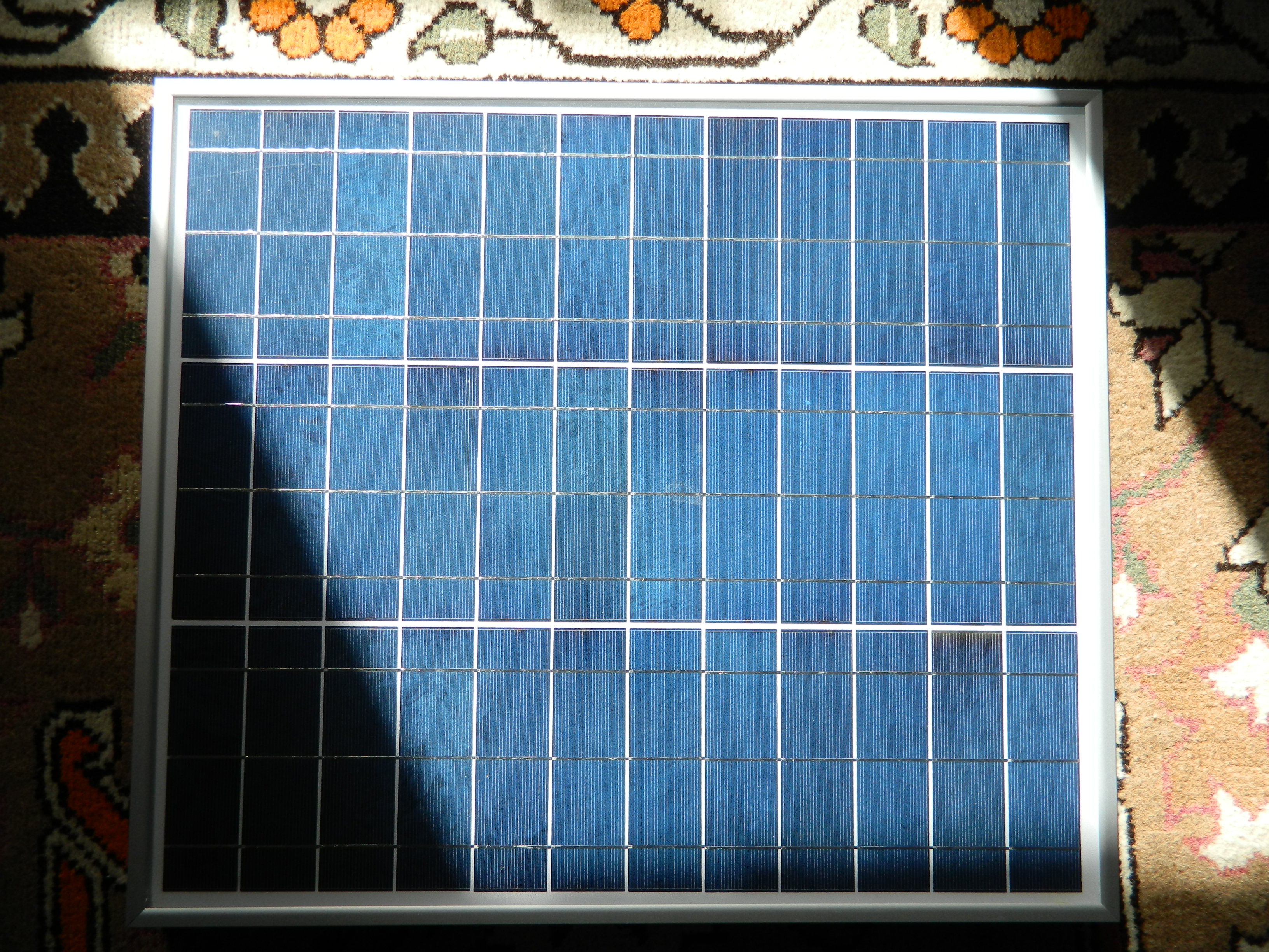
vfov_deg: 54.9
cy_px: 476
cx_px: 634
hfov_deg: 69.4
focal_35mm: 25
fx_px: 916
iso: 80
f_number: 3.1
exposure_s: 1/320
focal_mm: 4.5
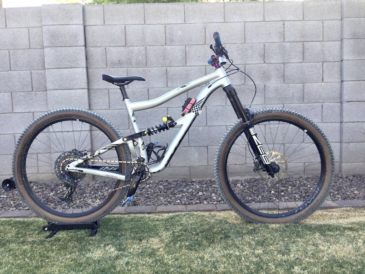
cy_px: 137
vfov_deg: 45.4
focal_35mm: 31
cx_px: 182
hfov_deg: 58.4
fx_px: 327
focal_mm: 3.3
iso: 40
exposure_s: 1/120
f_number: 2.4
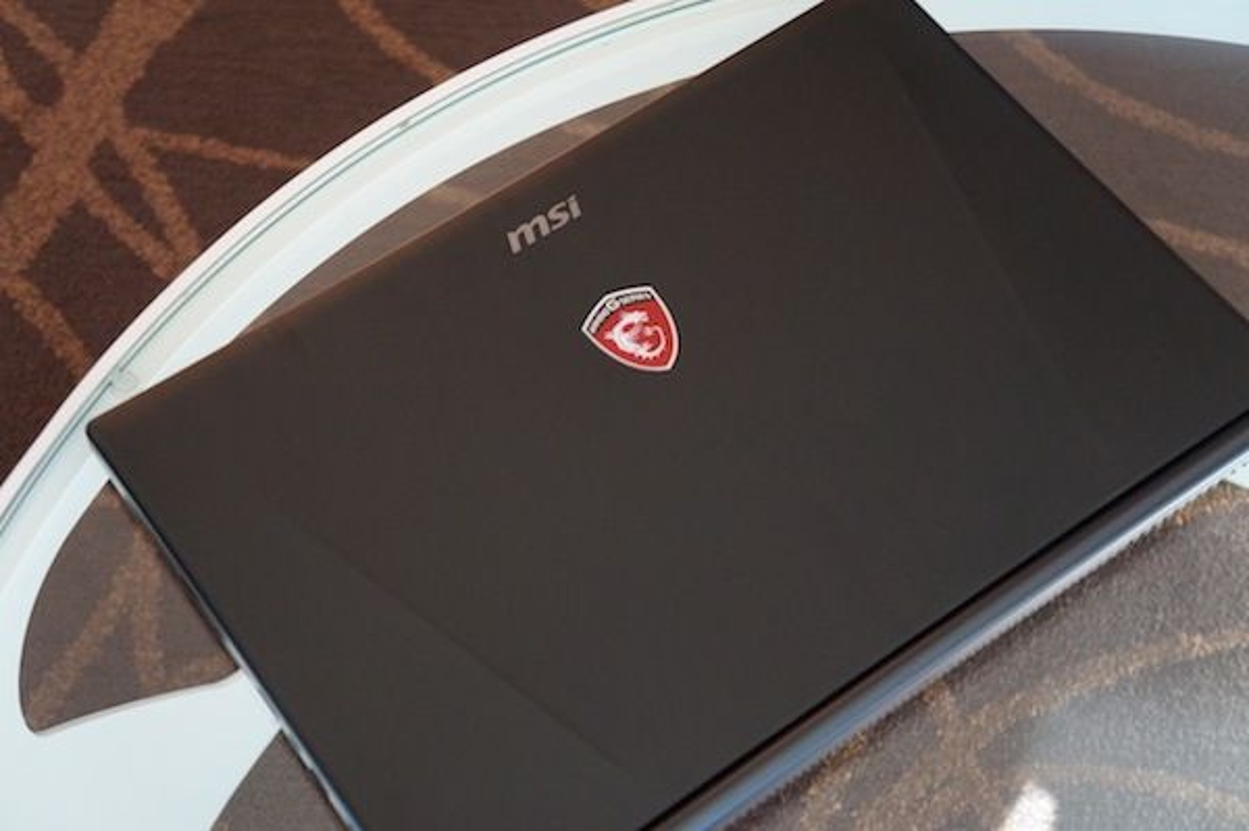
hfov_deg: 33.4
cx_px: 624
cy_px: 416
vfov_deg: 22.6
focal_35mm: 60
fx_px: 2080
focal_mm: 40
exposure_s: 1/60
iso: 3200
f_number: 4.5
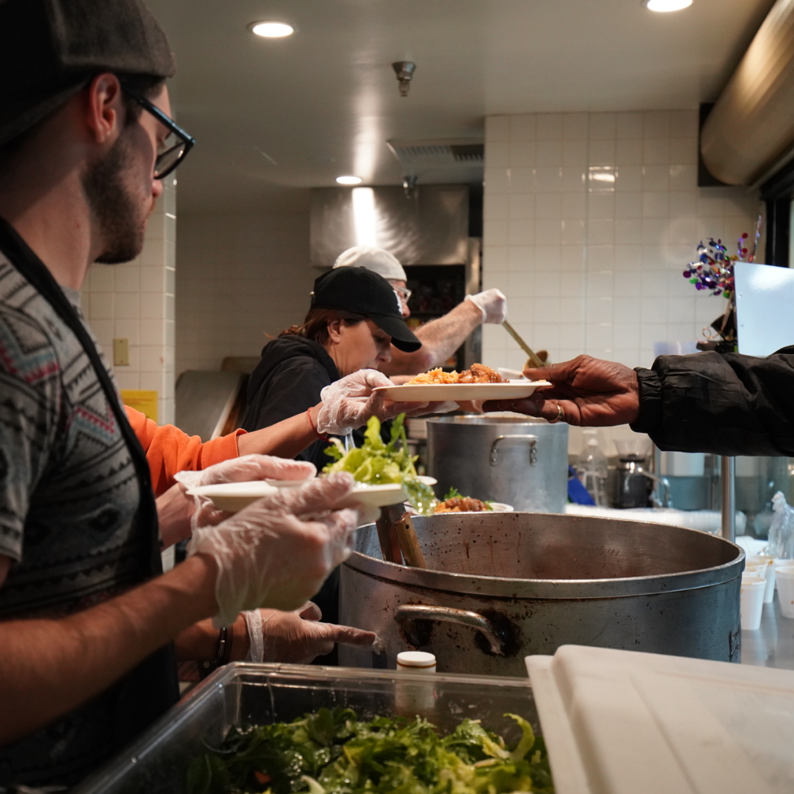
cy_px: 399
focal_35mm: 44
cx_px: 342
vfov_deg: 38.3
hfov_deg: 38.3
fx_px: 1142
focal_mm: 34
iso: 3200
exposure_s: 1/100
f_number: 4
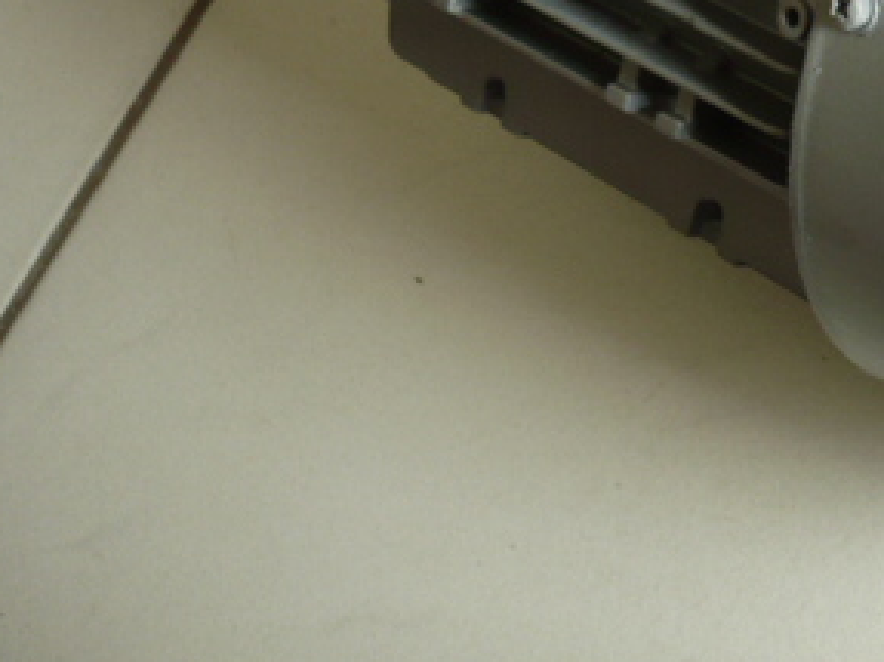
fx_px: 1991
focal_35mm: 78
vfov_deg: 18.2
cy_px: -62
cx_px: 896
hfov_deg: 23.9
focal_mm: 5.8
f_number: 2.8
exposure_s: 1/30
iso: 100
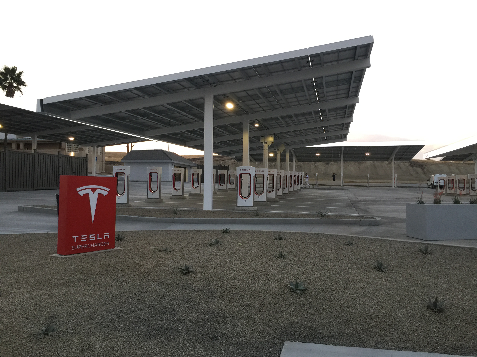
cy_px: 178
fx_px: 400
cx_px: 238
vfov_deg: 48.2
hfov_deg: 61.7
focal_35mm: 29
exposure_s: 1/30
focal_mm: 4.15
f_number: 2.2
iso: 40
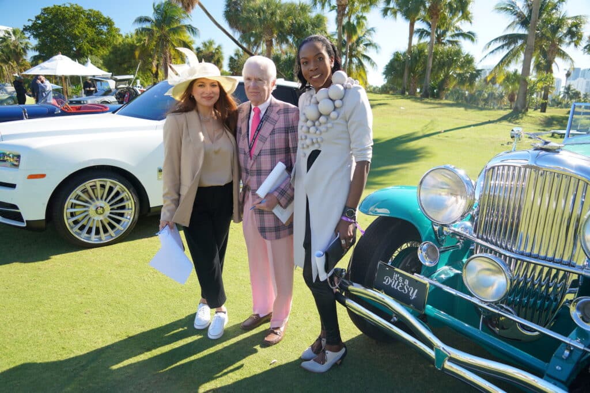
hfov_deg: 73.7
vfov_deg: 53.1
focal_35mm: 24
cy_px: 196
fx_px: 393
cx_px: 295
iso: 160
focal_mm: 24
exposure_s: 1/160
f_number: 4
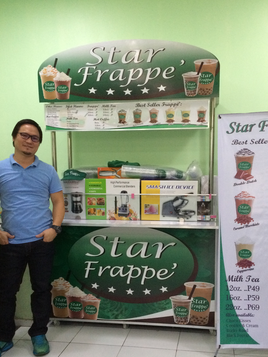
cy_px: 211
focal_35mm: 37
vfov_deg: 49.9
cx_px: 150
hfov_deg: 38.6
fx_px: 382
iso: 250
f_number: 2.2
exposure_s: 1/20
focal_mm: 4.15
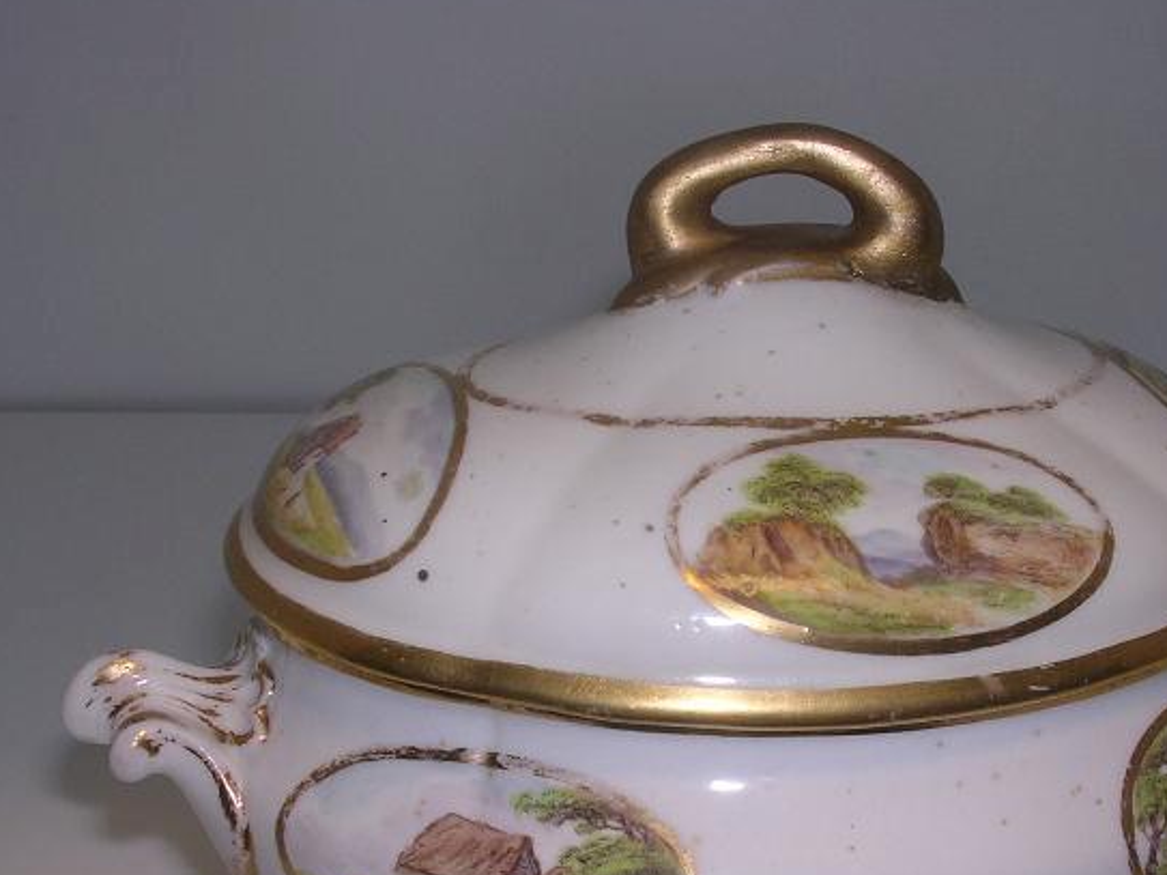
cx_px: 714
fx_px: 1887
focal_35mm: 56
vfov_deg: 25.9
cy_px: 617
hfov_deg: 34.2
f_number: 5.6
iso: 100
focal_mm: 5.8
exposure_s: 1/60.1
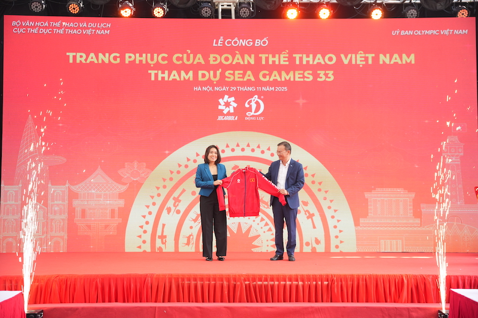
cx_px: 239
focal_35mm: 46
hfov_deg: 42.7
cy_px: 159
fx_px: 612
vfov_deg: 29.2
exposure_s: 1/160
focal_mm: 46.1
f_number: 3.5
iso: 200
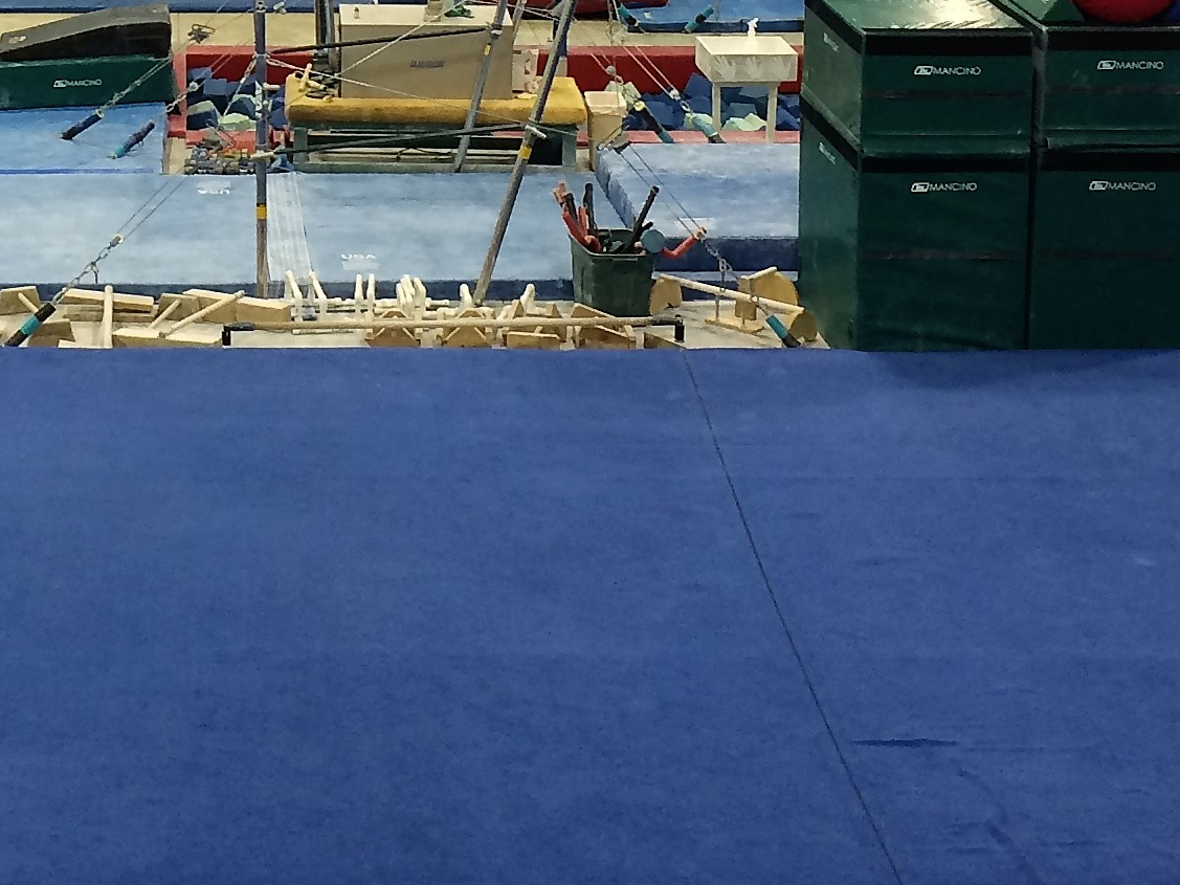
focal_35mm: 84
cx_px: 176
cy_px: -163
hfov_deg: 22.8
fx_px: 2863
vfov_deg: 16.8
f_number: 2.2
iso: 64
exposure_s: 1/30
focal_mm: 4.15
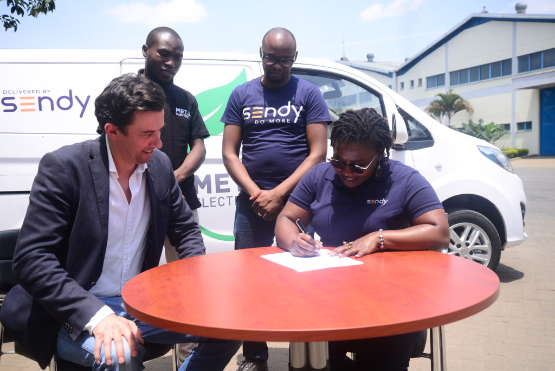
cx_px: 278
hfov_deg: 53.1
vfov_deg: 36.9
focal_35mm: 36
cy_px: 186
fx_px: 555
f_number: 5.6
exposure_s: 1/200
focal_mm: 36
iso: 100
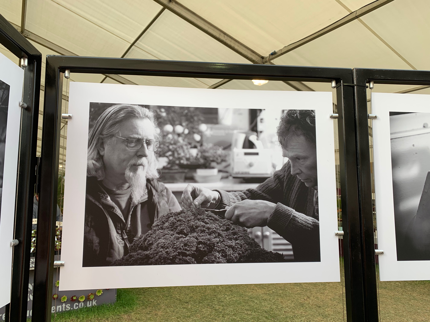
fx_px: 323
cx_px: 215
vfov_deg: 53.1
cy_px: 161
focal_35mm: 26
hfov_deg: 67.3
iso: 25
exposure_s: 1/194
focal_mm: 4.25
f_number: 1.8
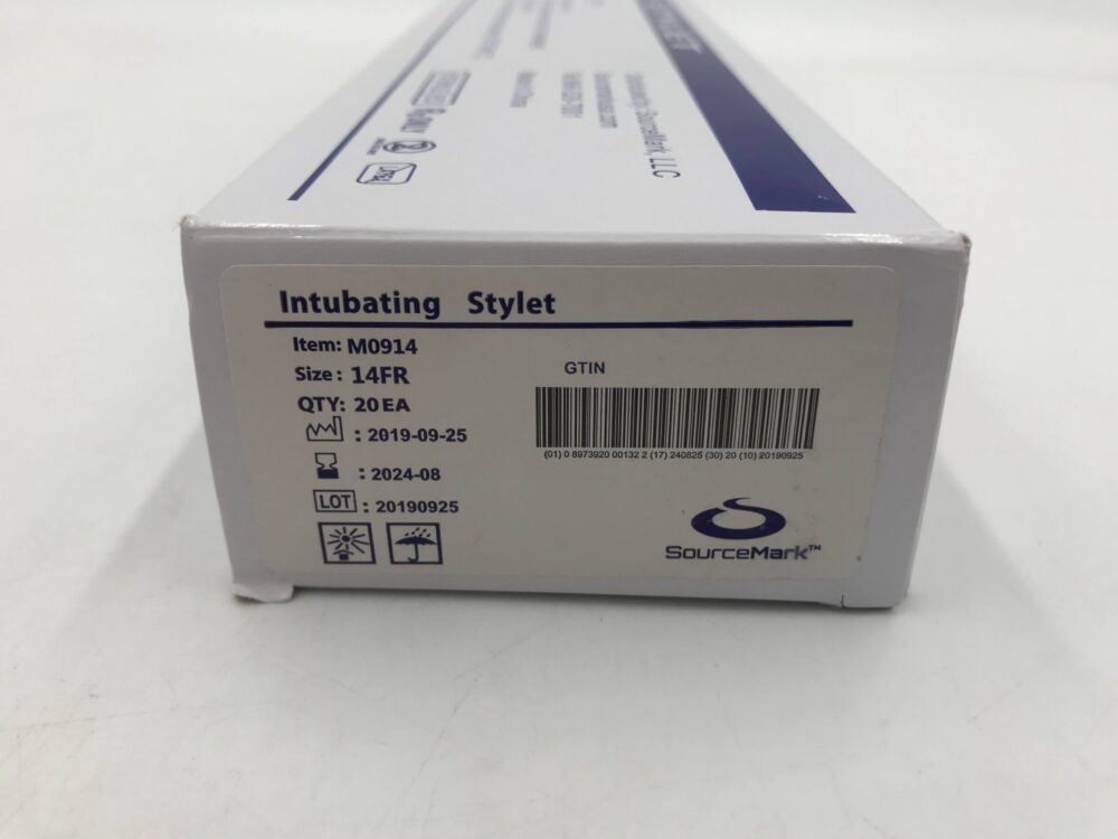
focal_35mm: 28
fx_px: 904
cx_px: 559
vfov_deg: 49.7
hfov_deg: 63.4
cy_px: 420
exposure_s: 1/120
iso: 25
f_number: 1.8
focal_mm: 3.99
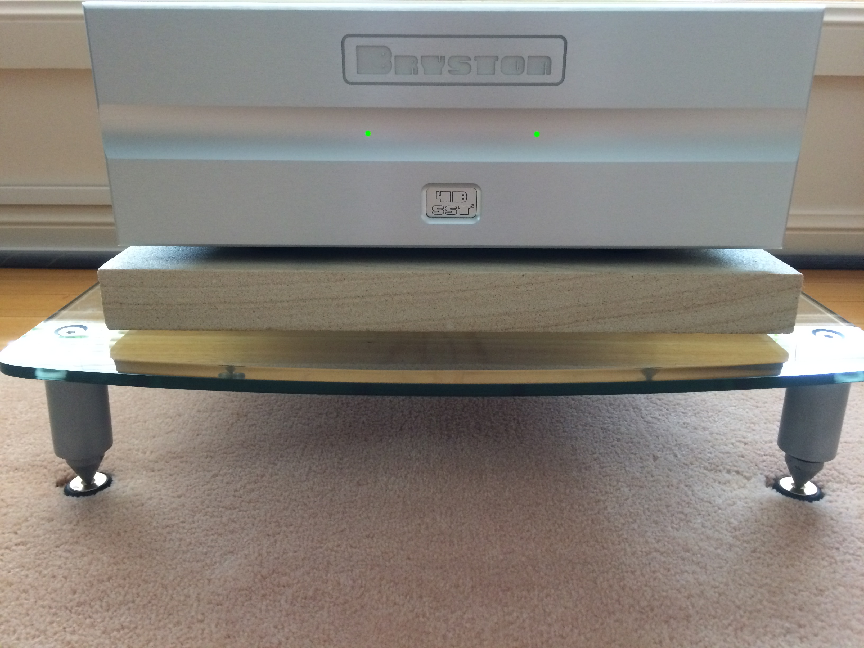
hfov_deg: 61.7
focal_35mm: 29
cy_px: 324
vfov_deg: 48.2
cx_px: 432
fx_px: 724
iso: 320
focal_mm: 4.15
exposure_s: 1/33
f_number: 2.2
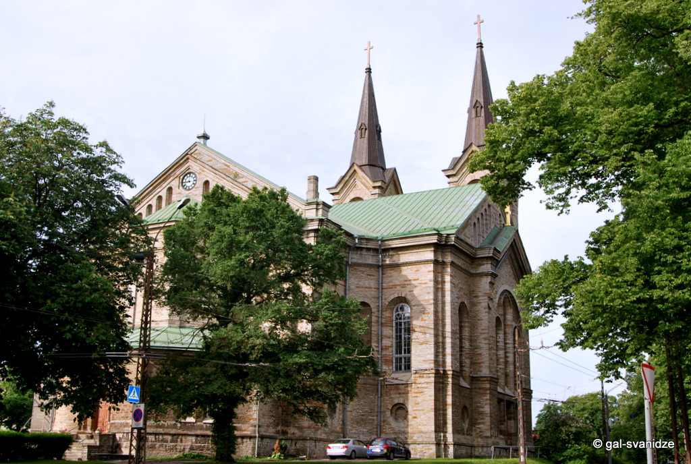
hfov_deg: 44.9
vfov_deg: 31.0
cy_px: 232
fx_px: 837
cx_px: 346
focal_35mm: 44
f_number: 7.1
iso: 100
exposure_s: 1/200
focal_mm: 29
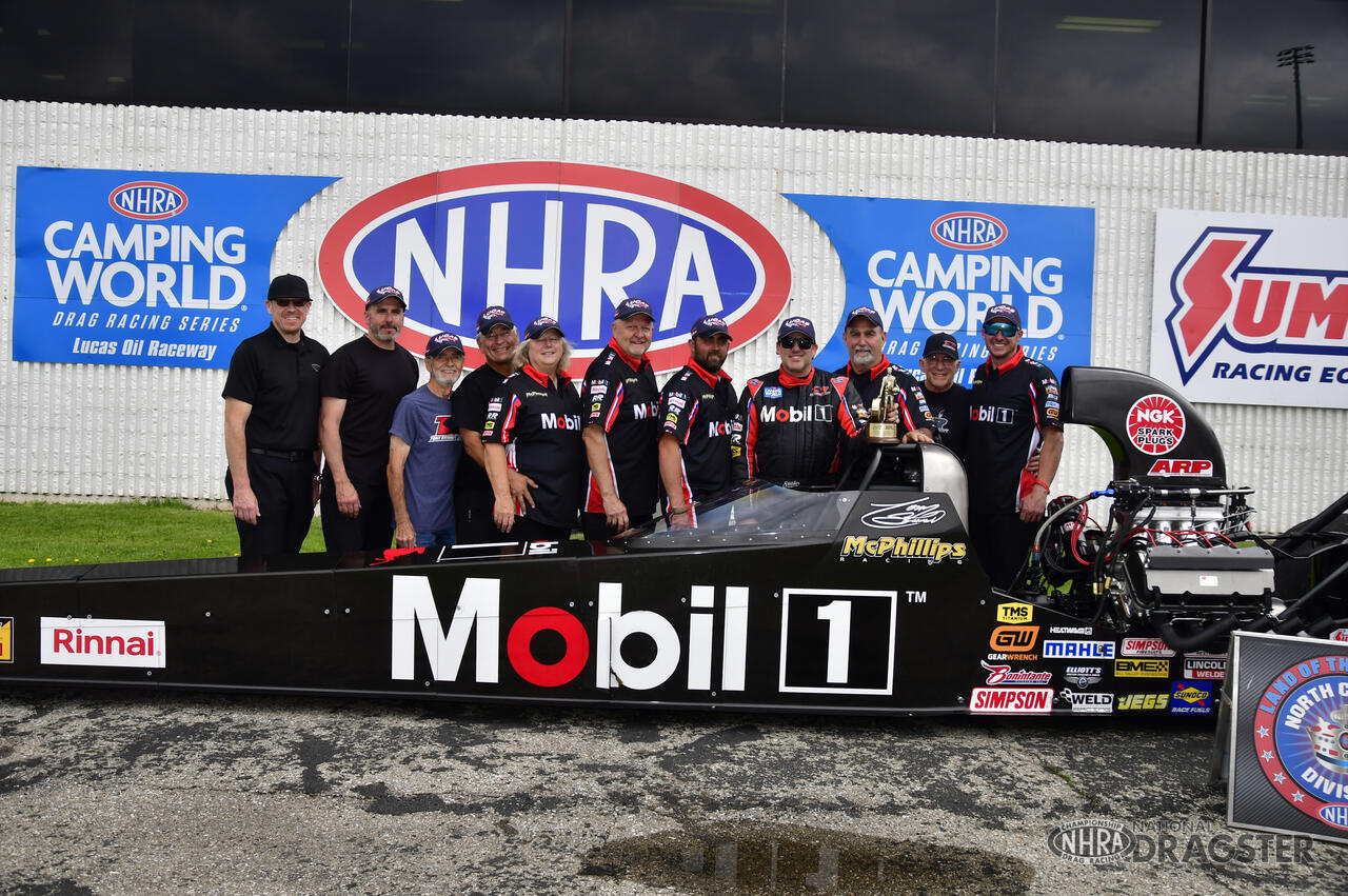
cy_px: 448
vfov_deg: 42.3
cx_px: 674
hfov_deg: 60.3
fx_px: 1160
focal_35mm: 31
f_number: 5
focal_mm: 21
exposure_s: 1/640
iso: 400
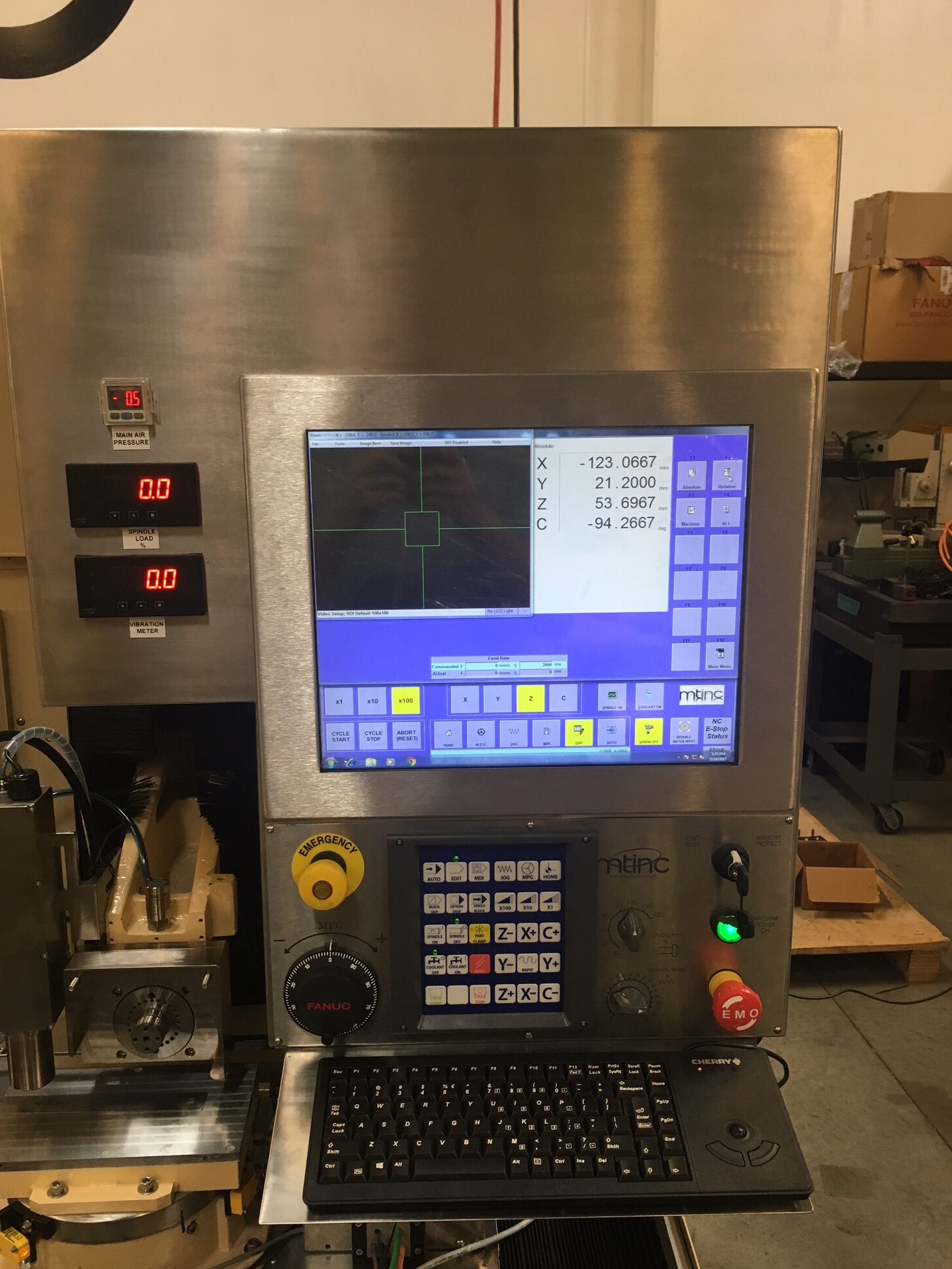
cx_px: 462
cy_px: 652
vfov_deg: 60.0
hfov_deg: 46.8
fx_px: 1100
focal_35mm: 30
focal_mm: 4.15
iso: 40
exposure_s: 1/30
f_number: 2.2
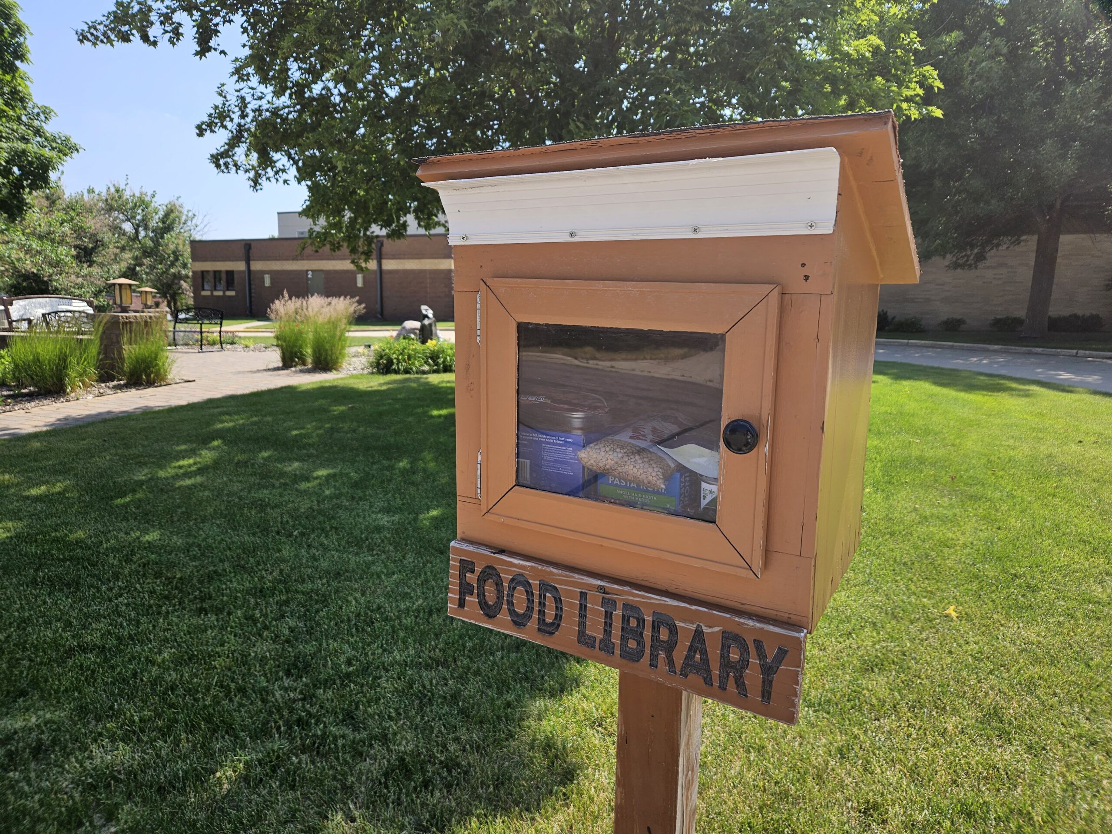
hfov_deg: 73.9
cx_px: 556
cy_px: 417
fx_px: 739
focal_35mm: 23
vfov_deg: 58.9
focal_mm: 5.4
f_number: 1.8
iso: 25
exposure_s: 1/968
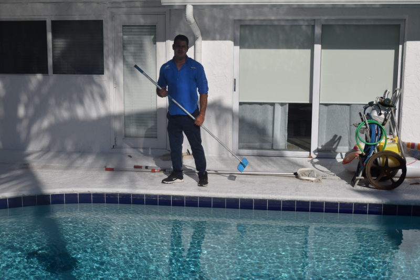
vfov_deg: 28.9
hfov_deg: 42.3
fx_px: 542
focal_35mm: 46
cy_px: 140
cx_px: 210
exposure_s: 1/640
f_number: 13
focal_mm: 31
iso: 200
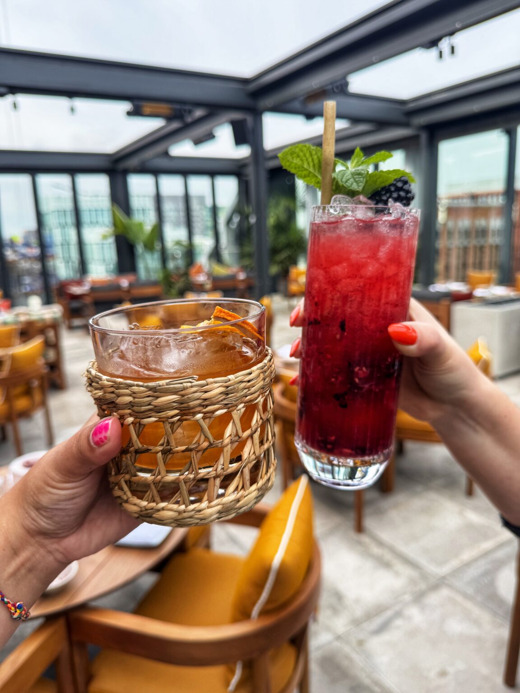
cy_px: 346
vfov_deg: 71.6
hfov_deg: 56.8
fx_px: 481
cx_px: 260
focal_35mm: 24
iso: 80
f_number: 1.78
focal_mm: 6.76
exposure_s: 1/1215
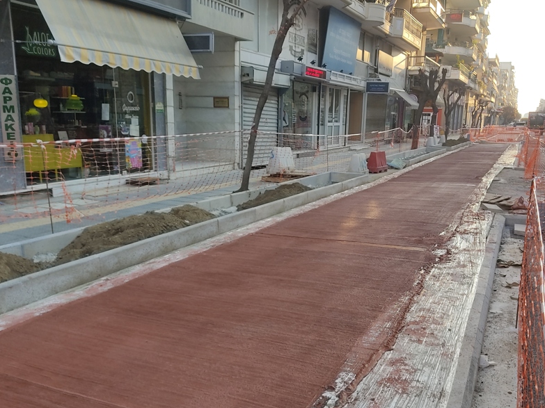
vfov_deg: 41.6
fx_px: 535
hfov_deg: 53.9
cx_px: 289
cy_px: 244
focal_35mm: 34
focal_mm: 4.74
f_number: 1.79
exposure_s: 1/373
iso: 100
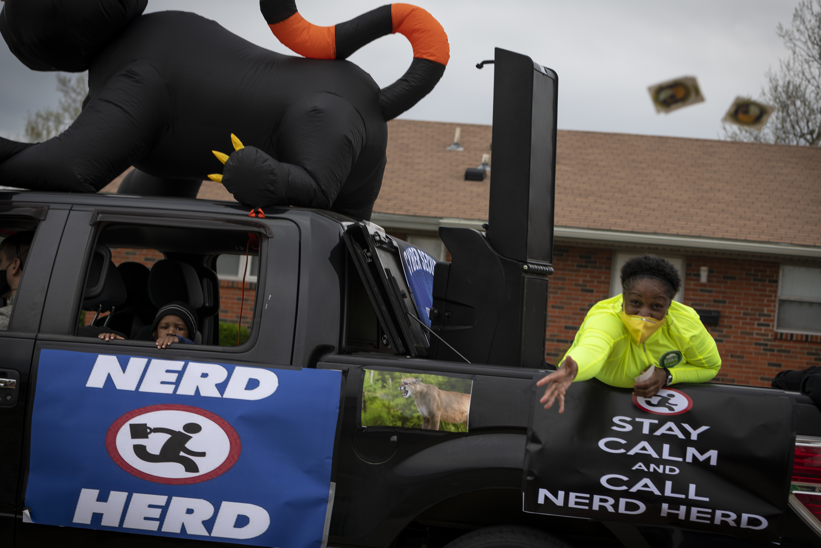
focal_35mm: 70
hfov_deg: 28.8
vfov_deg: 19.5
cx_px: 410
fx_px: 1596
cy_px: 274
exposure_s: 1/500
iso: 64
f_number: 5.6
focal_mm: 70
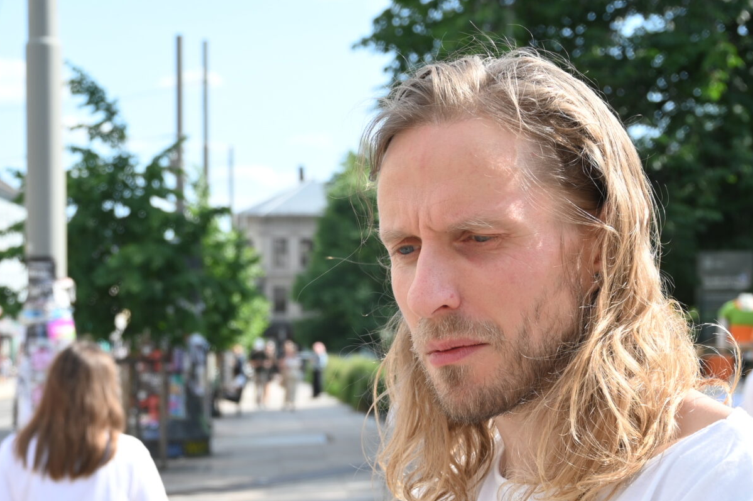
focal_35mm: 79
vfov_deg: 17.1
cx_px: 263
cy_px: 408
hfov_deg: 25.6
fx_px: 1651
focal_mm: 37
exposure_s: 1/250
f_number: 5.6
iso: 140
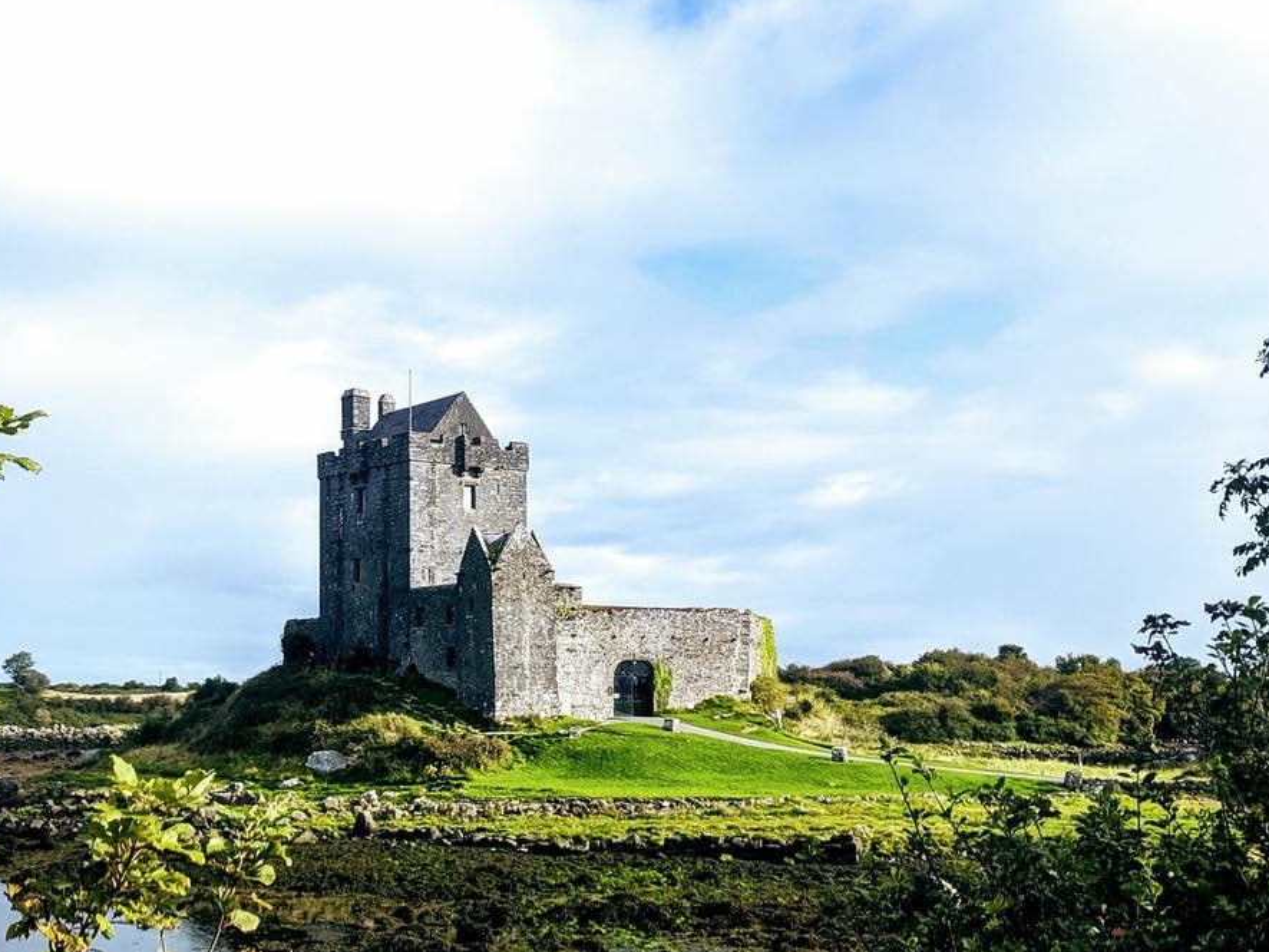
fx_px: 1723
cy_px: 551
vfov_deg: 30.8
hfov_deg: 39.8
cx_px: 396
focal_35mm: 47
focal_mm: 4.67
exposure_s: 1/1453
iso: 48
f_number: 2
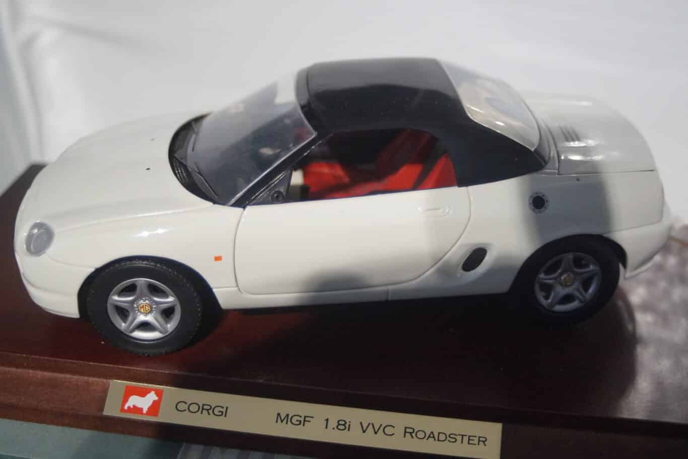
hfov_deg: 37.8
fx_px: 1003
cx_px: 344
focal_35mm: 52
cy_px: 230
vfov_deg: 25.8
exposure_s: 1/160
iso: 1250
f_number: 4
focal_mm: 35
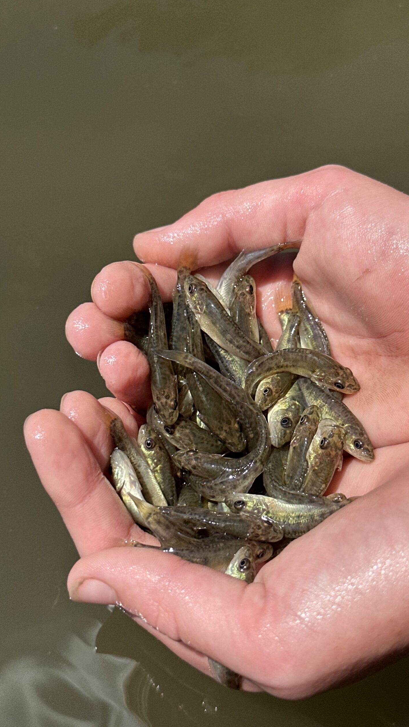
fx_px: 1022
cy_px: 365
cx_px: 228
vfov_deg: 39.2
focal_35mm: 53
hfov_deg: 22.6
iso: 64
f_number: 1.78
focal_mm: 6.86
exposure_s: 1/4785
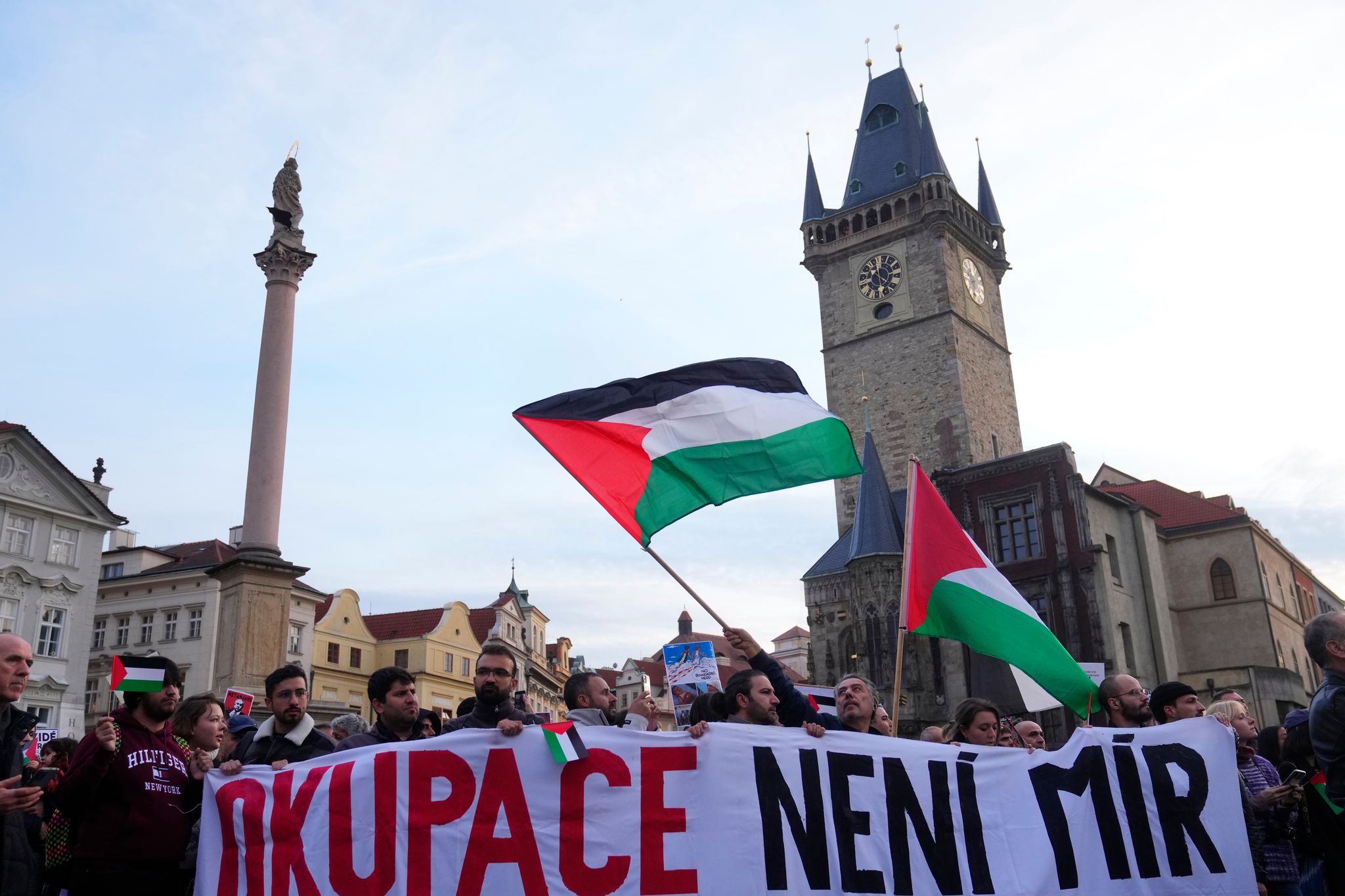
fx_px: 1158
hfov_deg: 60.3
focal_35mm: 31
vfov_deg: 42.3
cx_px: 672
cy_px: 448
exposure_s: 1/800
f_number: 3.5
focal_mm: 31
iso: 1600
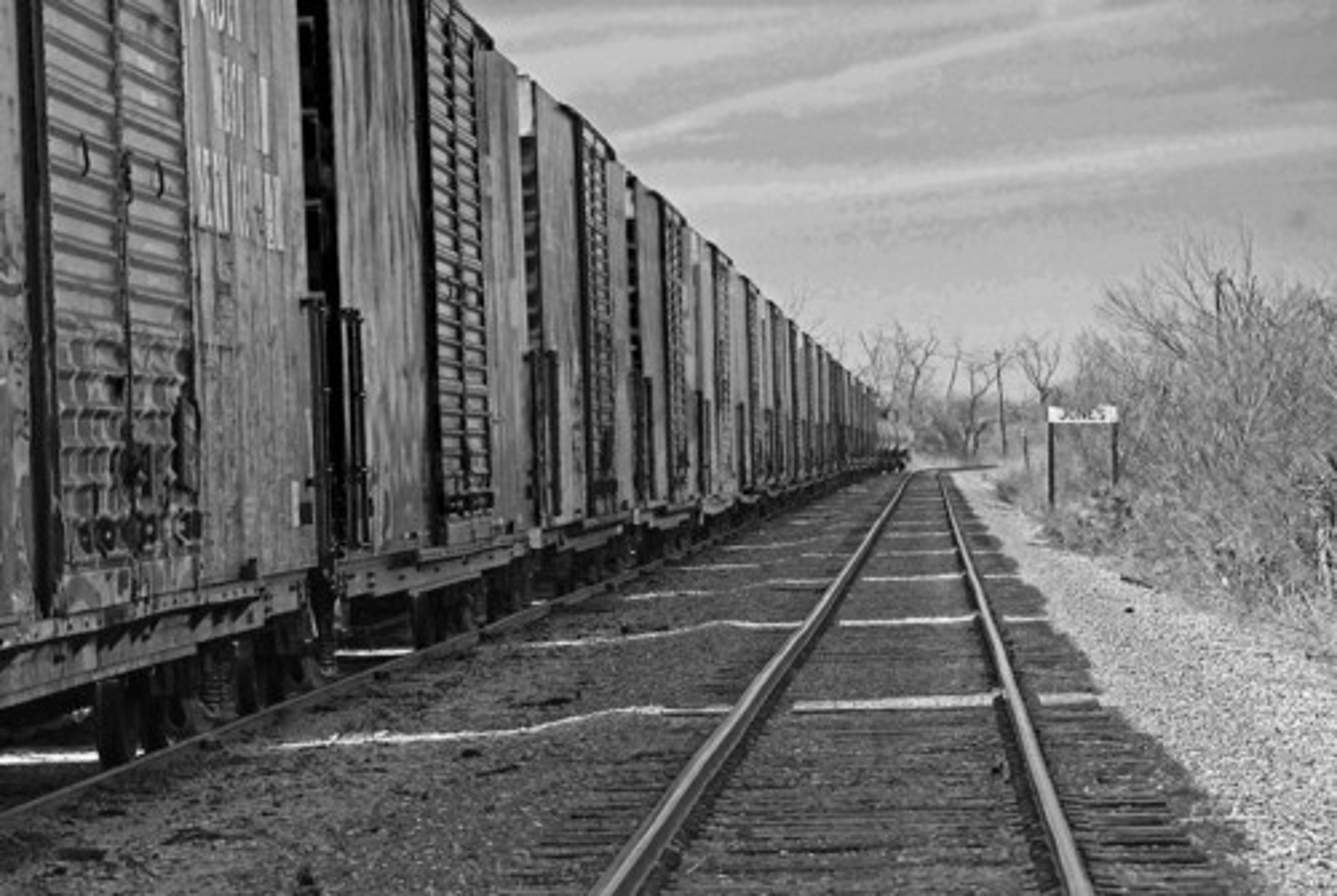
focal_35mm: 180
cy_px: 448
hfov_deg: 11.4
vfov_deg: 7.7
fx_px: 6695
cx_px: 668
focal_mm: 120
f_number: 7.1
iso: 400
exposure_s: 1/500
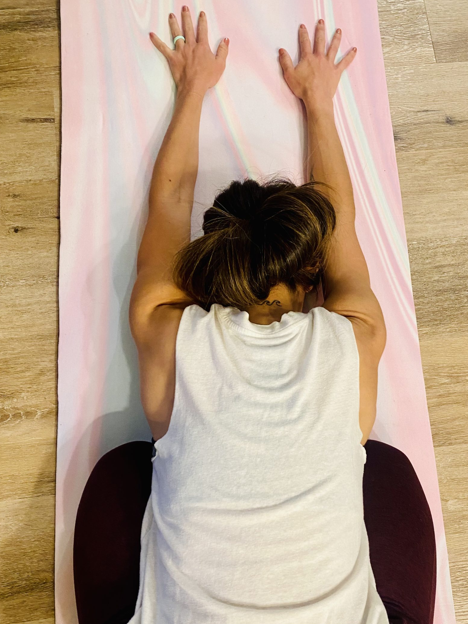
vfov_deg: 56.5
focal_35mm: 32
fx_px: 577
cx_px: 274
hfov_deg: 44.0
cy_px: 364
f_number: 1.8
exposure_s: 1/60
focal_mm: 4.25
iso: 250
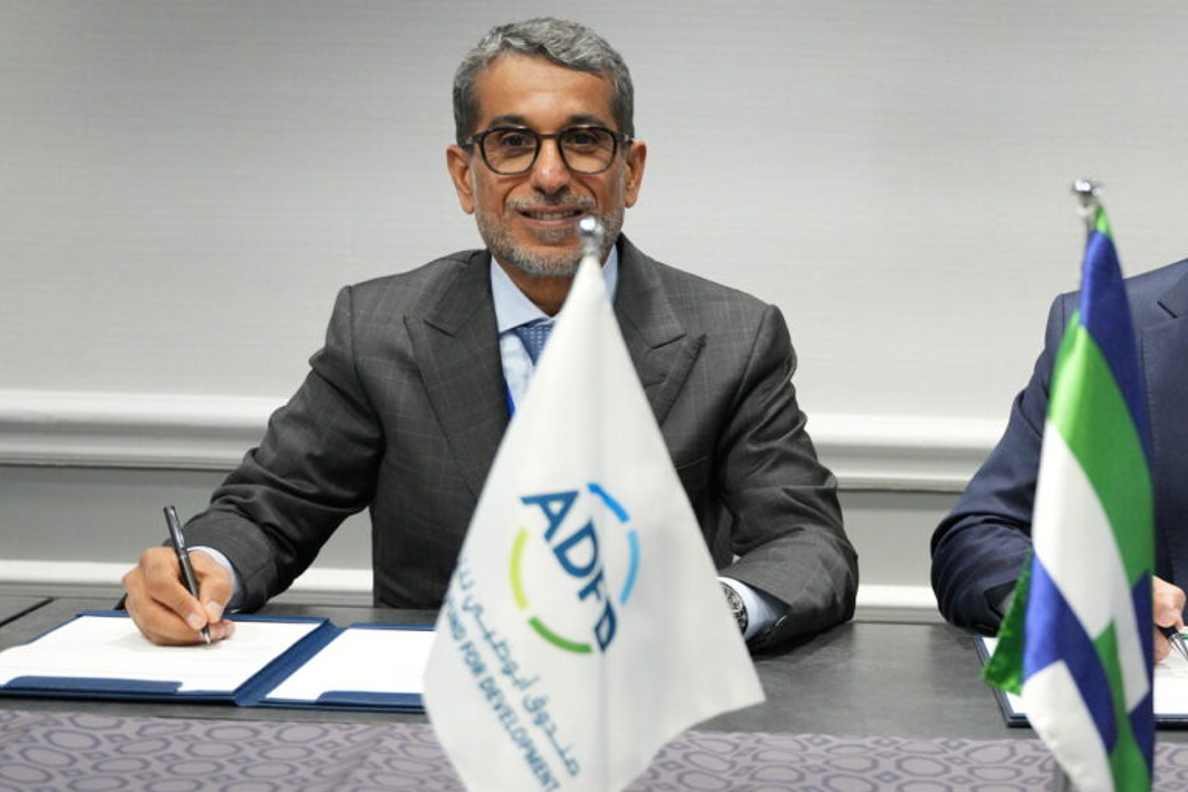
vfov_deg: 20.7
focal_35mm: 66
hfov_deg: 30.2
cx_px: 897
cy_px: 506
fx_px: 2165
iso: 3200
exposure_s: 1/160
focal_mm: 32.8
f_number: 2.8
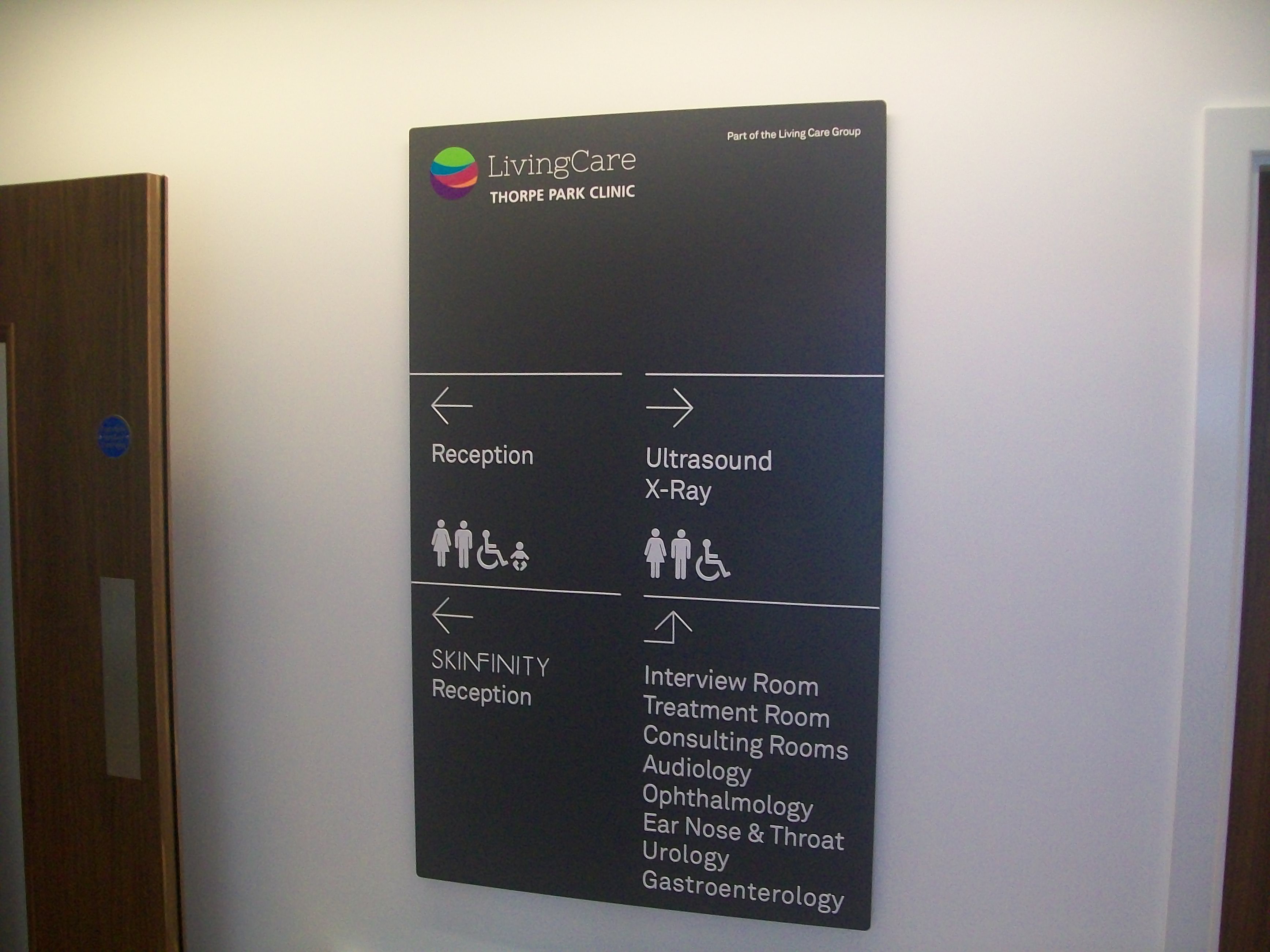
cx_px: 635
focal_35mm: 36
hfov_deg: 51.4
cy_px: 476
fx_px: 1321
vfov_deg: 39.7
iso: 160
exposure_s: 1/60
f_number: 2.7
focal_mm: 6
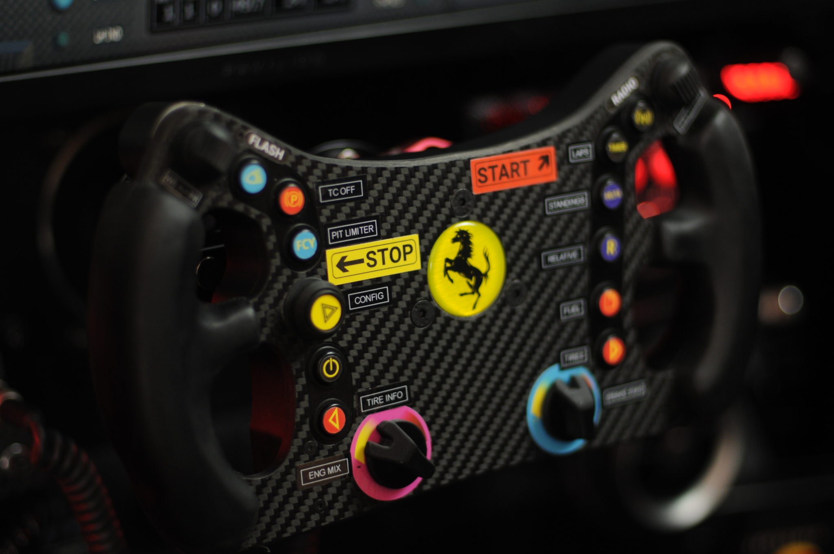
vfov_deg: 18.1
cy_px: 277
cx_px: 417
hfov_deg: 27.0
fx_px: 1735
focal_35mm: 75
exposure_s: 1/160
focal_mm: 50
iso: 400
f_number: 2.5
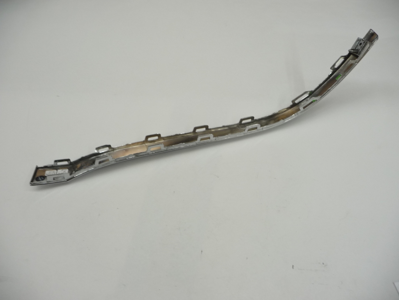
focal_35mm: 28
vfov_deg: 49.7
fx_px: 323
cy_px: 150
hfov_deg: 63.4
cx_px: 200
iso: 100
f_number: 3.3
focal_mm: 4.7
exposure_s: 1/30
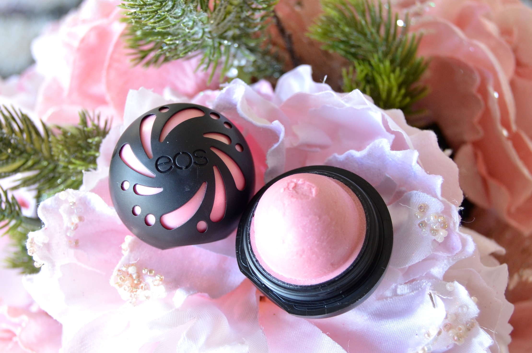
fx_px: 509
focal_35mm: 34
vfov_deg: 38.2
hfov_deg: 55.2
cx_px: 266
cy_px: 176
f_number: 4
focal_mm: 23
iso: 400
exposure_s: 1/25
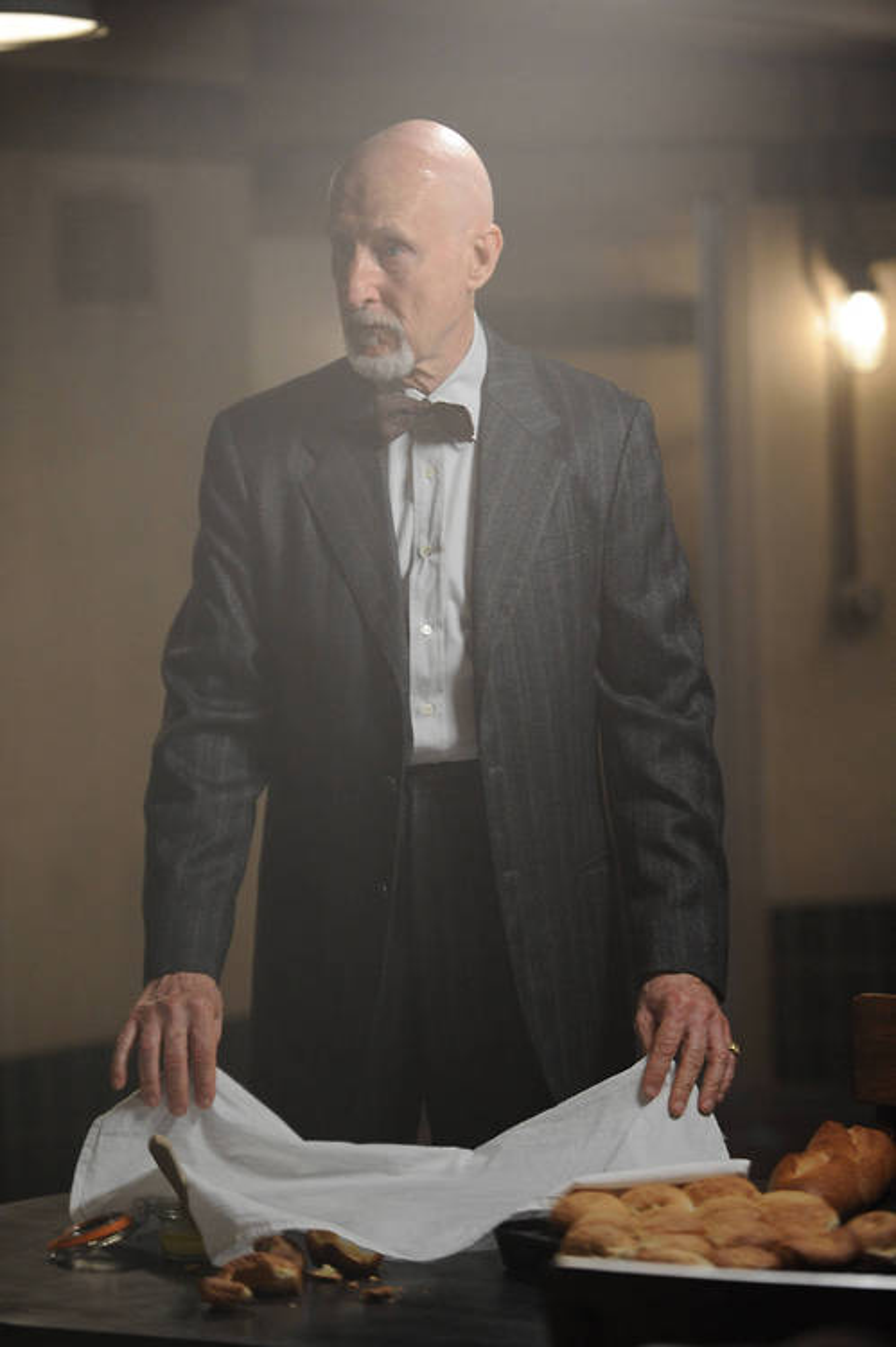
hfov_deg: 10.1
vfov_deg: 15.2
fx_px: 5047
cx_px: 448
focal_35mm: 135
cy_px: 674
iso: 1600
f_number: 2.8
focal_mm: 135
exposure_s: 1/160
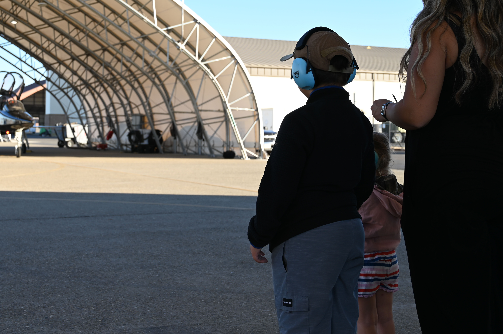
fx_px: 712
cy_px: 117
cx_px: 155
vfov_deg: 26.3
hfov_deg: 38.3
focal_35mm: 51
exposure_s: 1/160
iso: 100
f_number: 5.6
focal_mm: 35
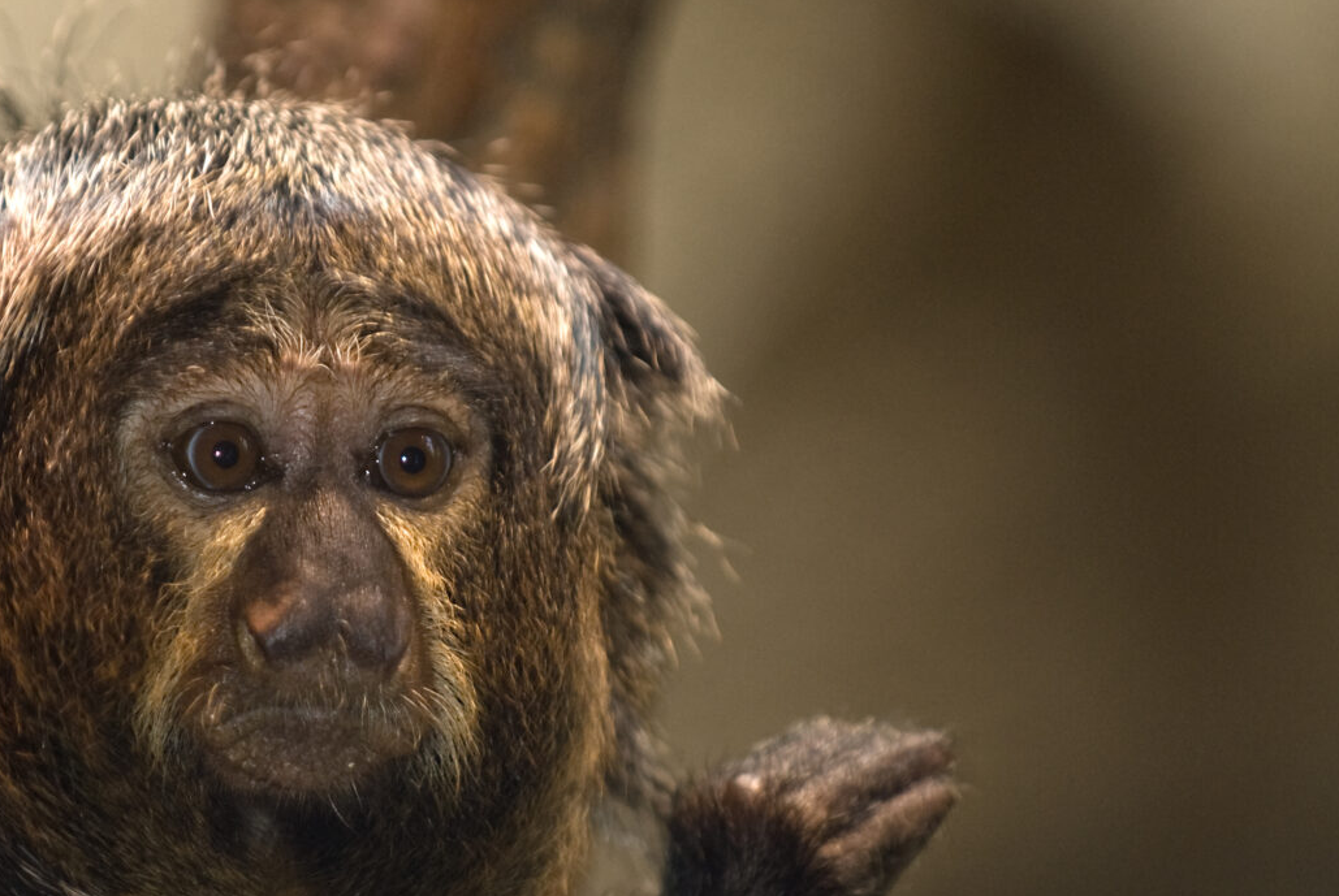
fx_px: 21488
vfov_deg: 2.4
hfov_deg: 3.6
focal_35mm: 577
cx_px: 232
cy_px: 586
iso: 200
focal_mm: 200
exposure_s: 1/80
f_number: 2.8
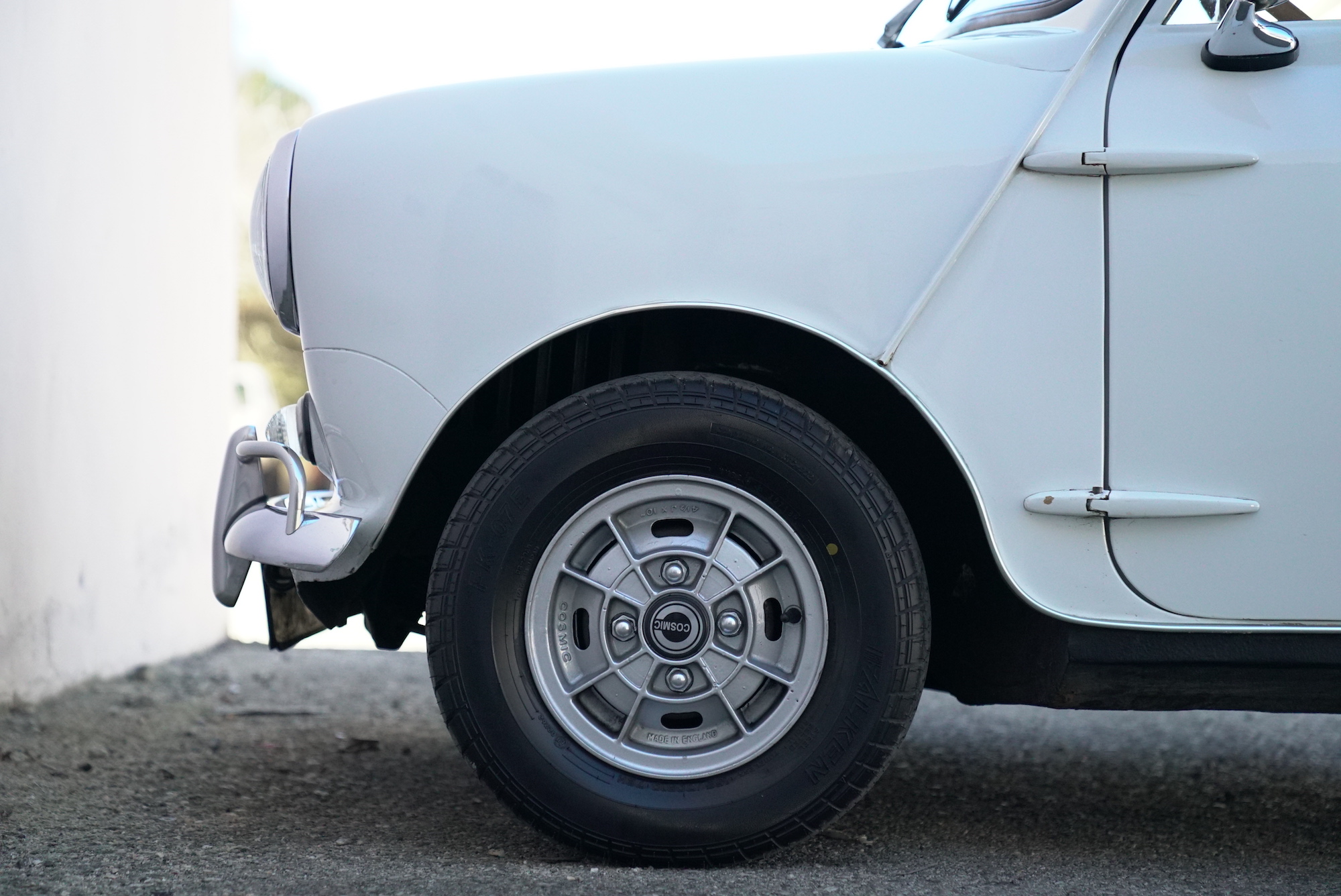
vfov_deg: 19.5
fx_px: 2609
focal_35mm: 70
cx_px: 670
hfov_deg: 28.8
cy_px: 448
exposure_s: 1/3200
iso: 3200
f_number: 2.8
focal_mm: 70
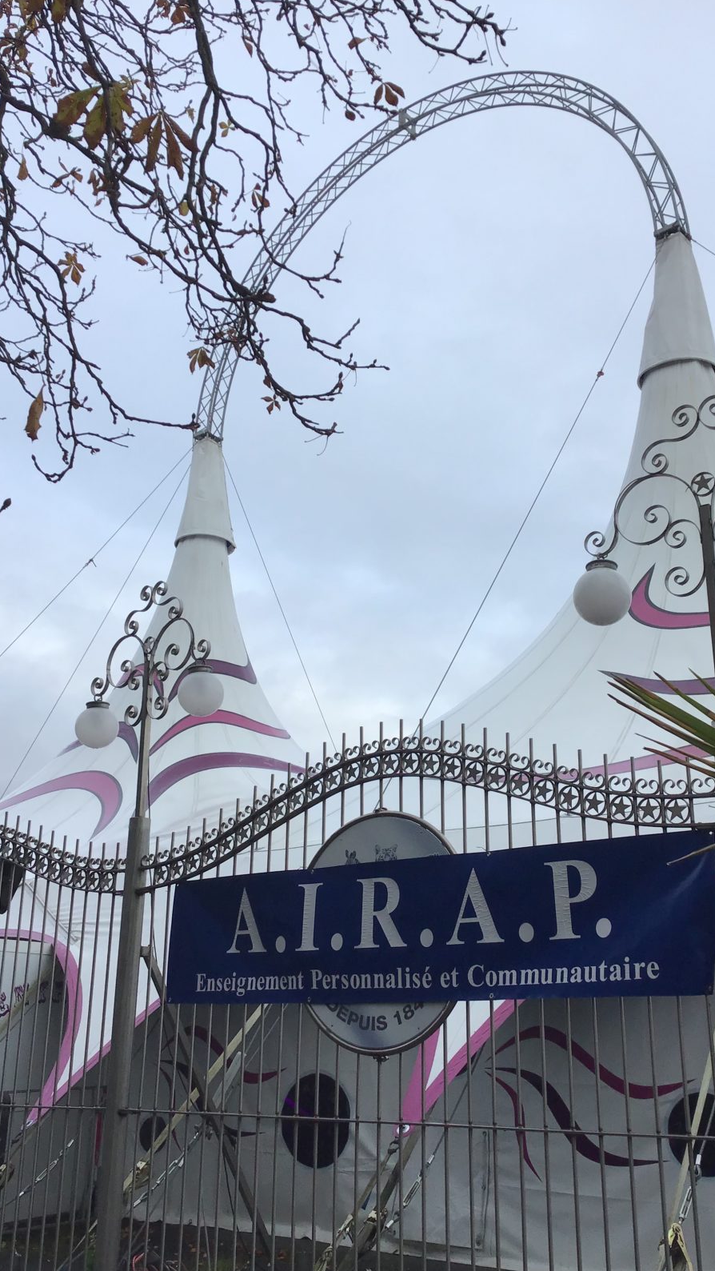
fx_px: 1146
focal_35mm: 34
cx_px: 422
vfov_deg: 58.0
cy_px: 637
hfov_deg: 34.6
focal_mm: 3.3
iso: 25
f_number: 2.4
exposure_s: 1/367
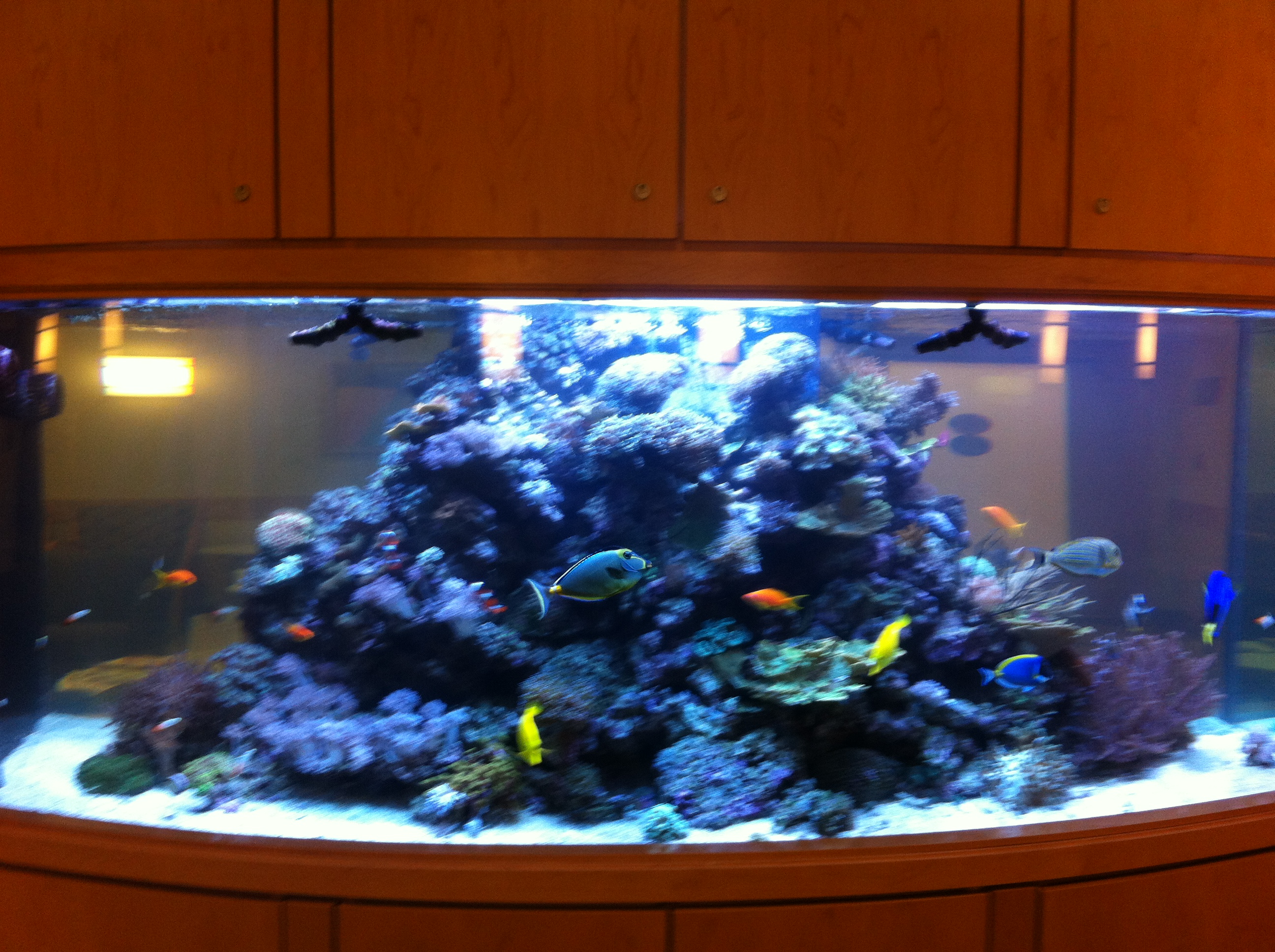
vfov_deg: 40.6
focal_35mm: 35
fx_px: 1287
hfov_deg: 52.7
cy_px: 476
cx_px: 638
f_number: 2.8
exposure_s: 1/15
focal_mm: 3.85
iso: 100
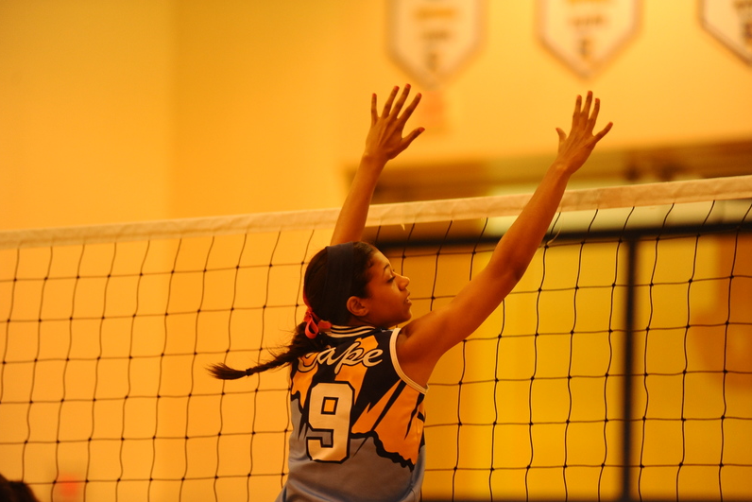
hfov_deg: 10.2
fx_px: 4199
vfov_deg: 6.8
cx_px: 375
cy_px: 251
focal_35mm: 201
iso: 2500
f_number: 2.8
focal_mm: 200
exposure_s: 1/320
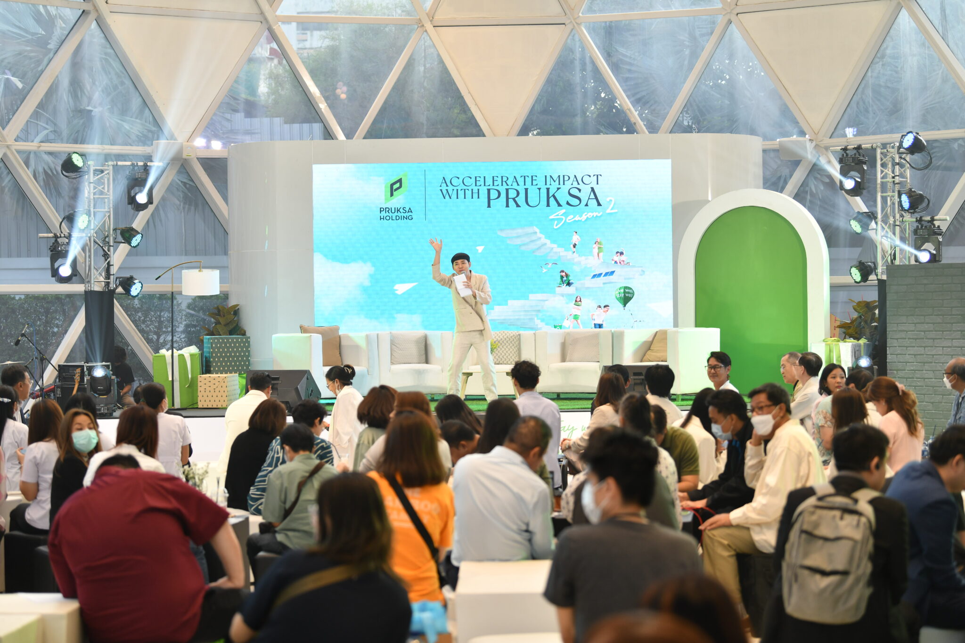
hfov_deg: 27.0
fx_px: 2010
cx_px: 482
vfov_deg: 18.2
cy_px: 322
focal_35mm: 75
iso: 320
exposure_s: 1/200
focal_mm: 75
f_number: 2.8
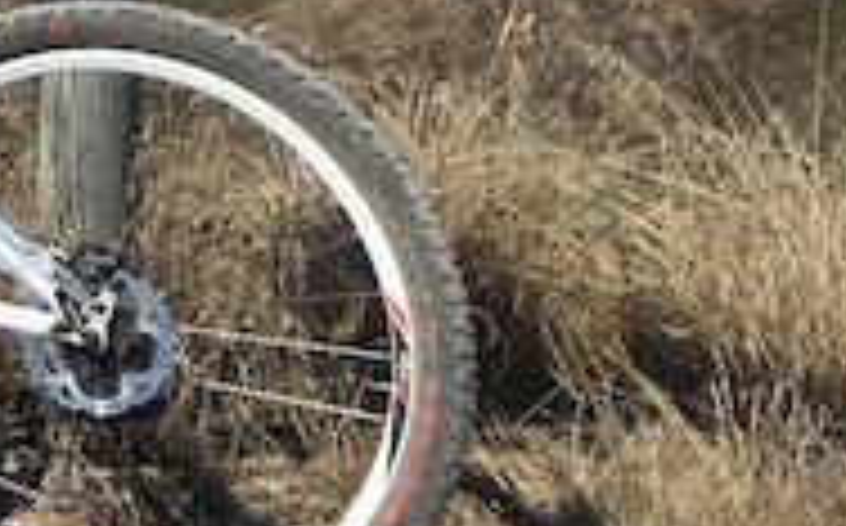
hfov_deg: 13.5
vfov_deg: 9.6
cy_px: -369
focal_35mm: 131
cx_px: -886
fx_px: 3017
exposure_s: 1/2262
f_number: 2.2
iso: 25
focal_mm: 4.15
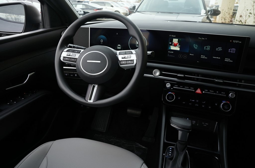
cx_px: 128
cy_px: 84
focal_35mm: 24
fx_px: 170
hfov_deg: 73.9
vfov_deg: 52.9
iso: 125
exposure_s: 1/30
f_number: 8
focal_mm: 24
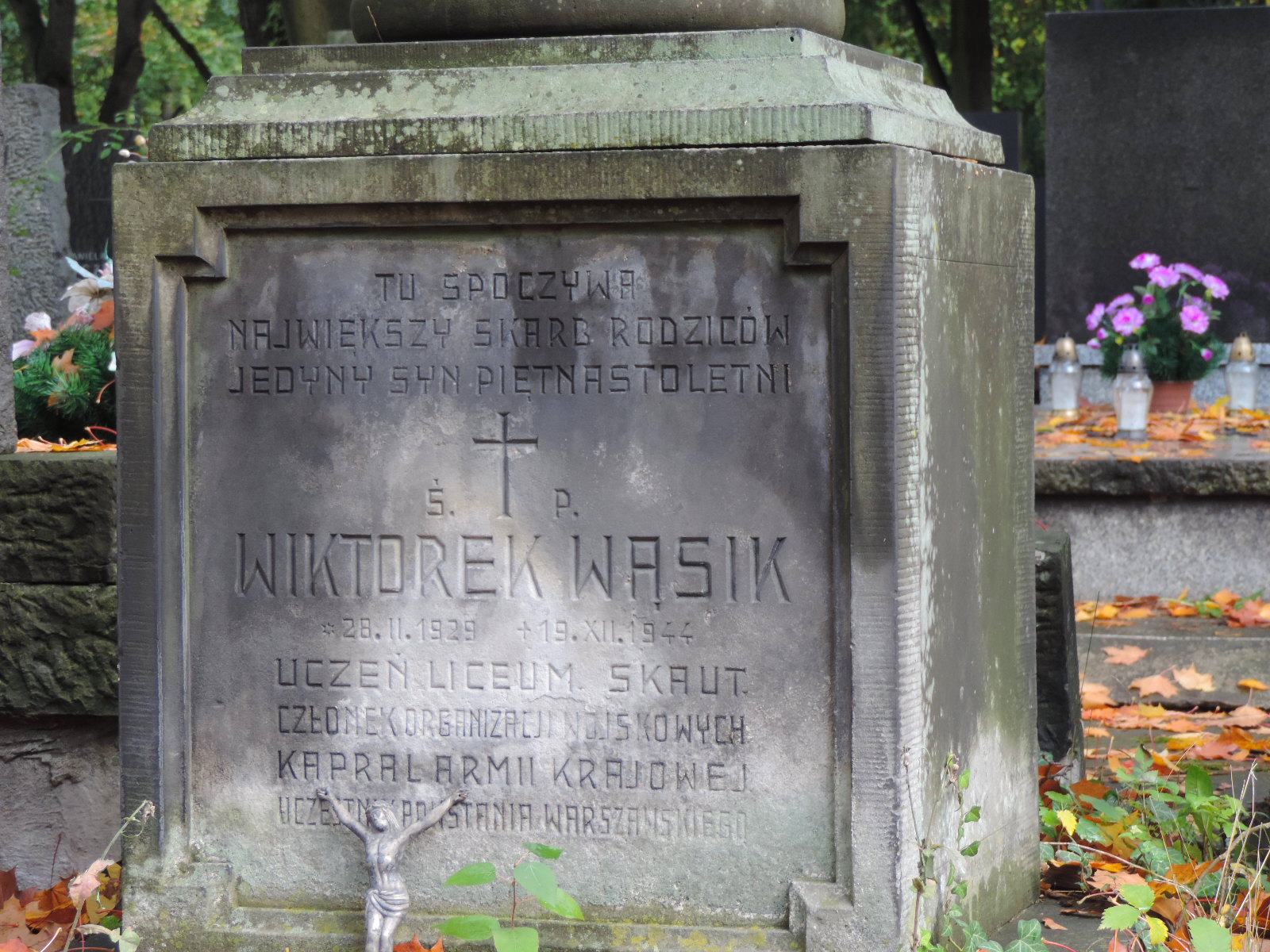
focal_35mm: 100
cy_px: 476
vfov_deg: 14.8
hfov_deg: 19.6
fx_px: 3669
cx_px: 635
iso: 160
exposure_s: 1/100
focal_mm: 17.8
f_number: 4.1
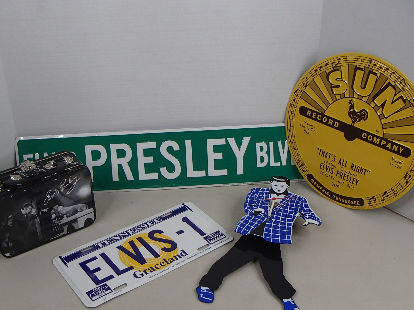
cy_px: 160
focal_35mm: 45
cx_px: 196
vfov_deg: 32.2
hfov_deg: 42.1
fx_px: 538
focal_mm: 7.28
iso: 160
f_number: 4.7
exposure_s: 1/80
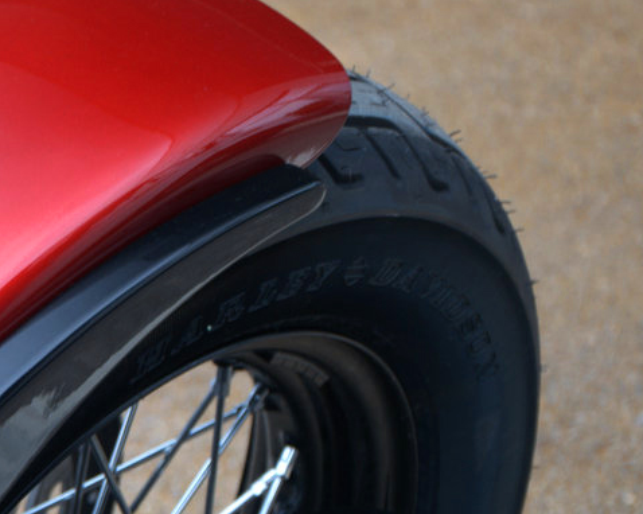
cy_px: 305
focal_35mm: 187
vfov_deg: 8.3
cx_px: -44
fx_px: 3557
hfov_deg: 10.2
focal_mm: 62
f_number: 5.6
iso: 200
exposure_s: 1/30
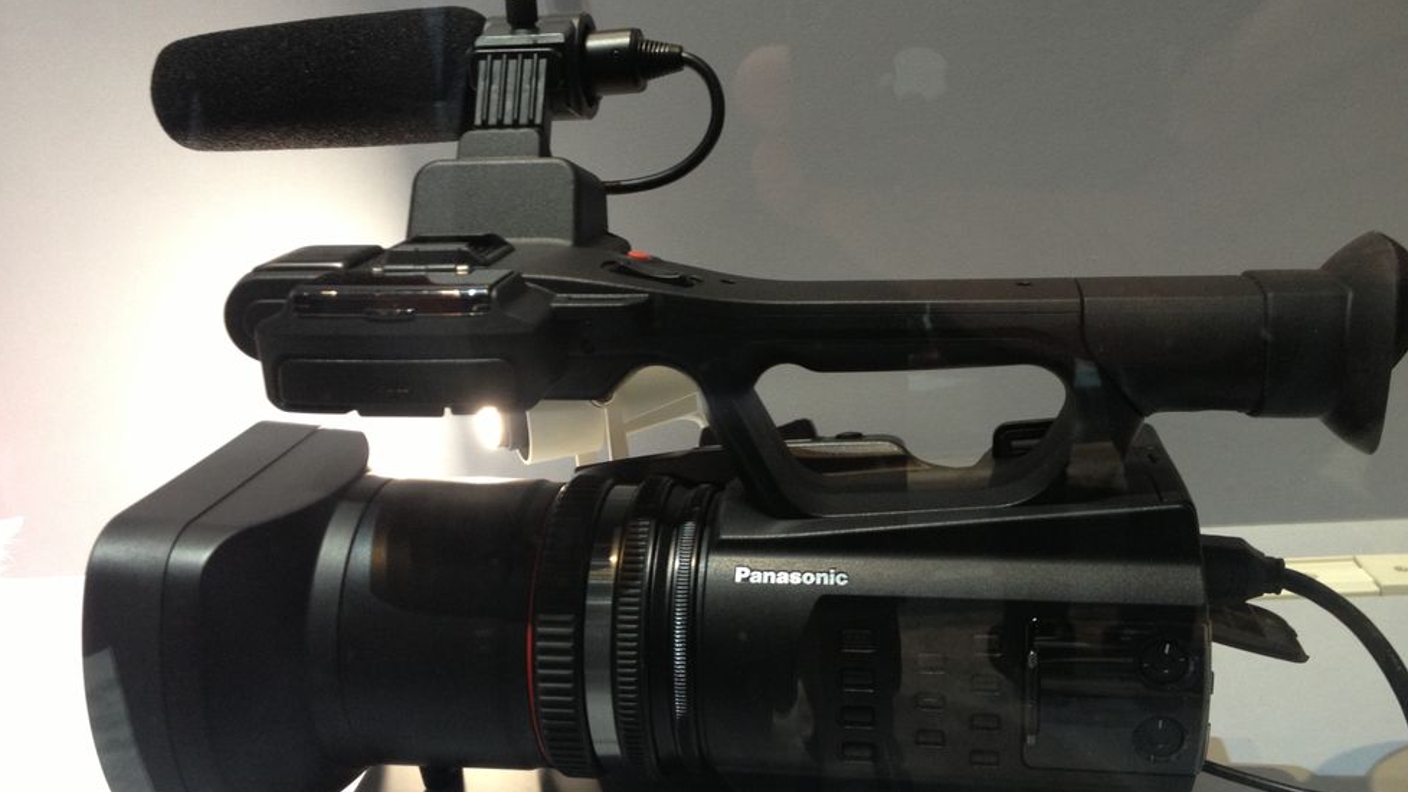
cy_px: 442
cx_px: 713
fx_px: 1456
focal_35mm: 39
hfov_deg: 51.6
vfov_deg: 30.4
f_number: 2.4
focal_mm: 4.28
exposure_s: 1/20
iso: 100
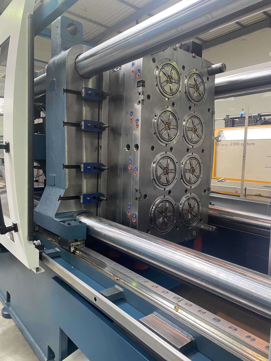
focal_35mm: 26
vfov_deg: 67.3
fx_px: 271
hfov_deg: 53.1
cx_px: 136
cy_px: 180
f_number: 1.8
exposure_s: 1/50
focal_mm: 4.25
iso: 160
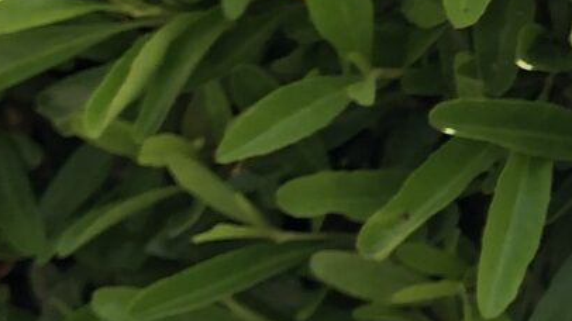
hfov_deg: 12.9
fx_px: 2335
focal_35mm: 154
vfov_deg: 7.8
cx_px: 978
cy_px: 303
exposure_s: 1/286
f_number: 1.8
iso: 20
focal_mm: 4
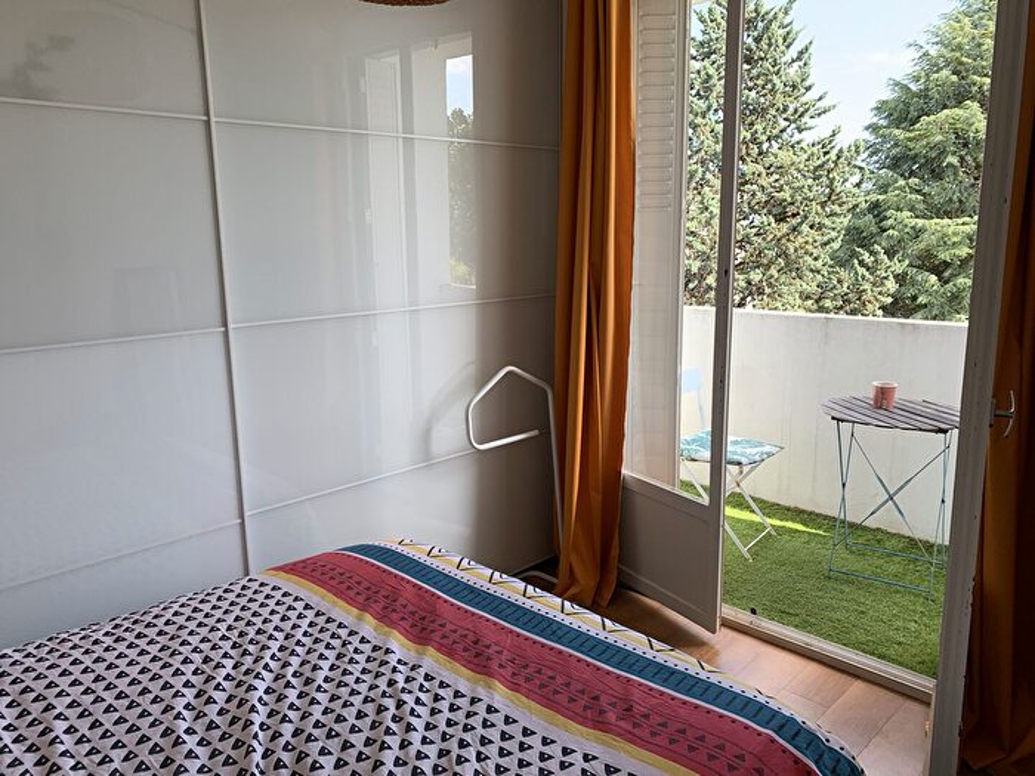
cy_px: 388
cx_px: 518
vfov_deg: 53.1
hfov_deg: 67.3
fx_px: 777
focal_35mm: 26
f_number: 1.8
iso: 25
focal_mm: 4.25
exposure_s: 1/193
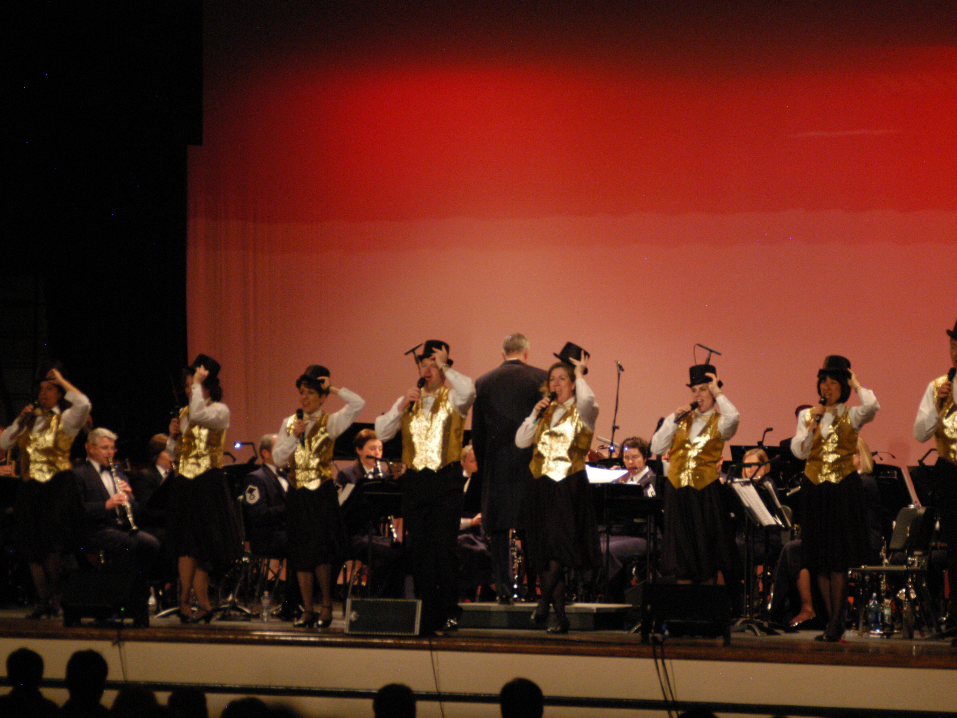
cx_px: 514
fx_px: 3621
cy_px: 359
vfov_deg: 11.3
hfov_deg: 15.1
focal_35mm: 131
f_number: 4.5
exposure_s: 1/125
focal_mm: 80
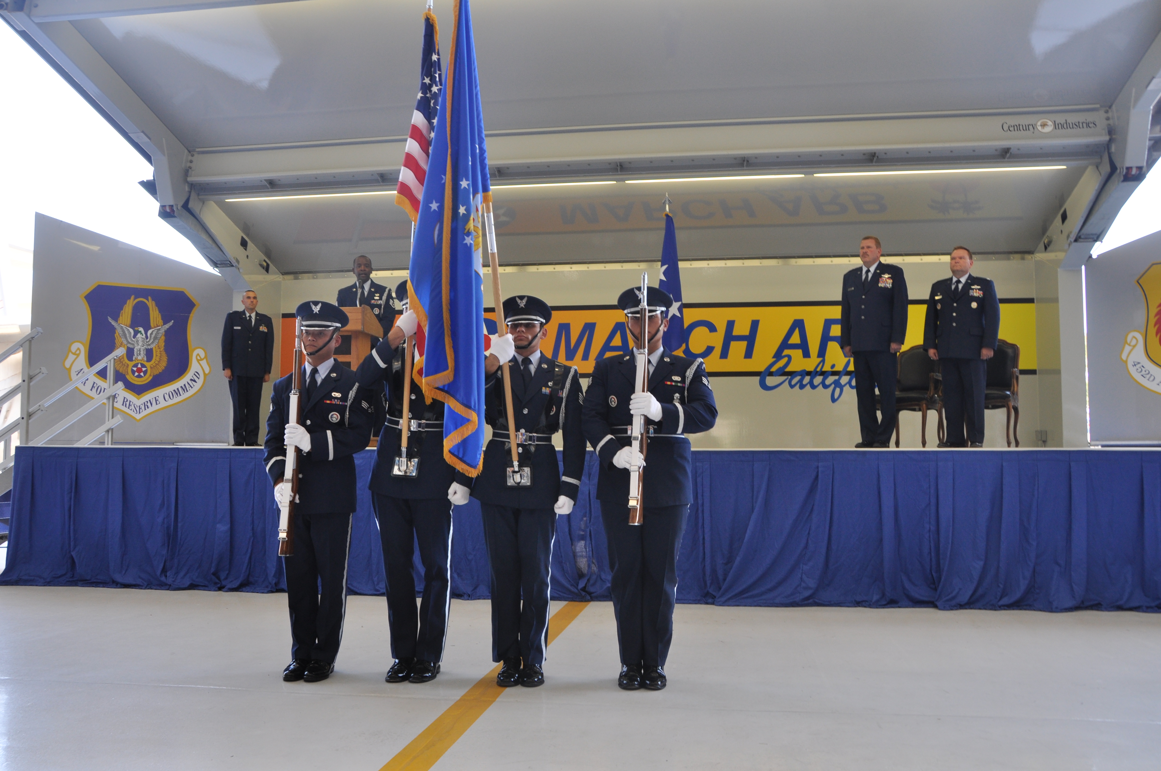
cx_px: 580
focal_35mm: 30
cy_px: 386
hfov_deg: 62.0
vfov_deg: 43.5
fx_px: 966
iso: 320
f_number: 8
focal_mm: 20
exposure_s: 1/60
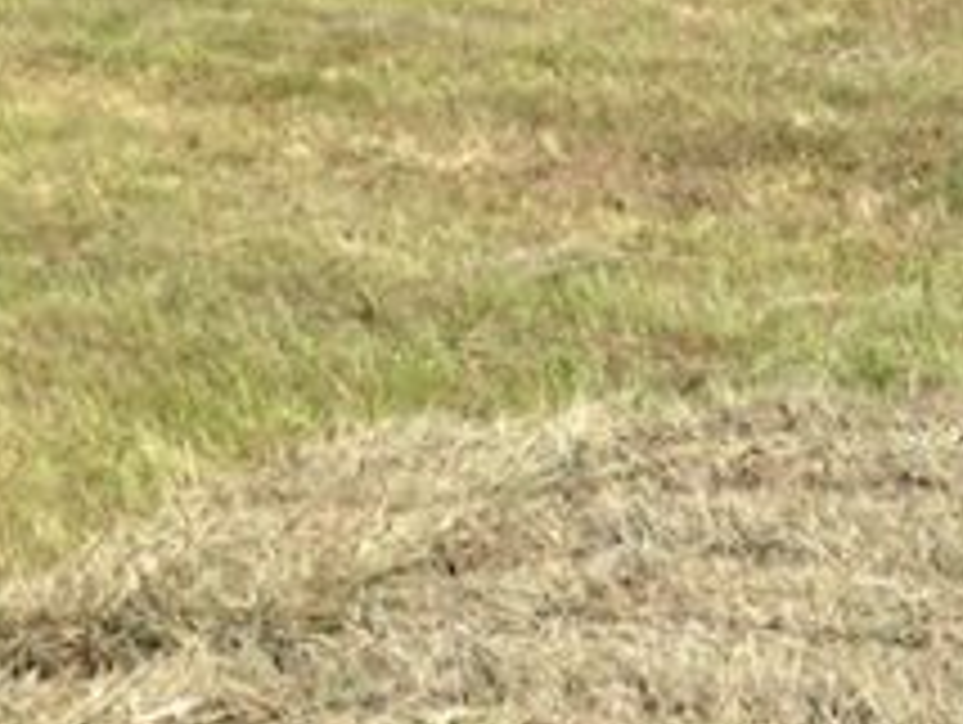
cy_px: 1003
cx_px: 828
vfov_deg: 14.9
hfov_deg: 20.5
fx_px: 2618
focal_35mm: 94
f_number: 2.4
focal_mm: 4.12
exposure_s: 1/1550
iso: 50
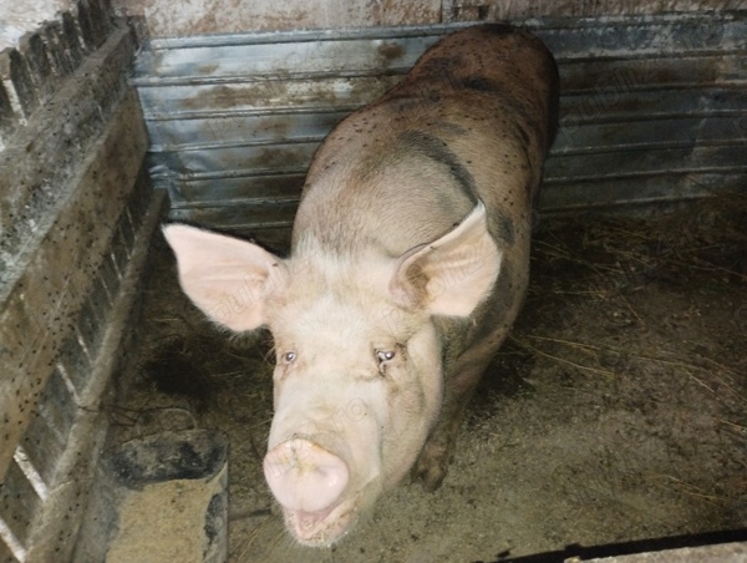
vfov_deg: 49.9
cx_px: 374
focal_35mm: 28
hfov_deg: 63.4
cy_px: 282
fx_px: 605
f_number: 1.8
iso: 1644
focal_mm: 4.27
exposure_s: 1/25
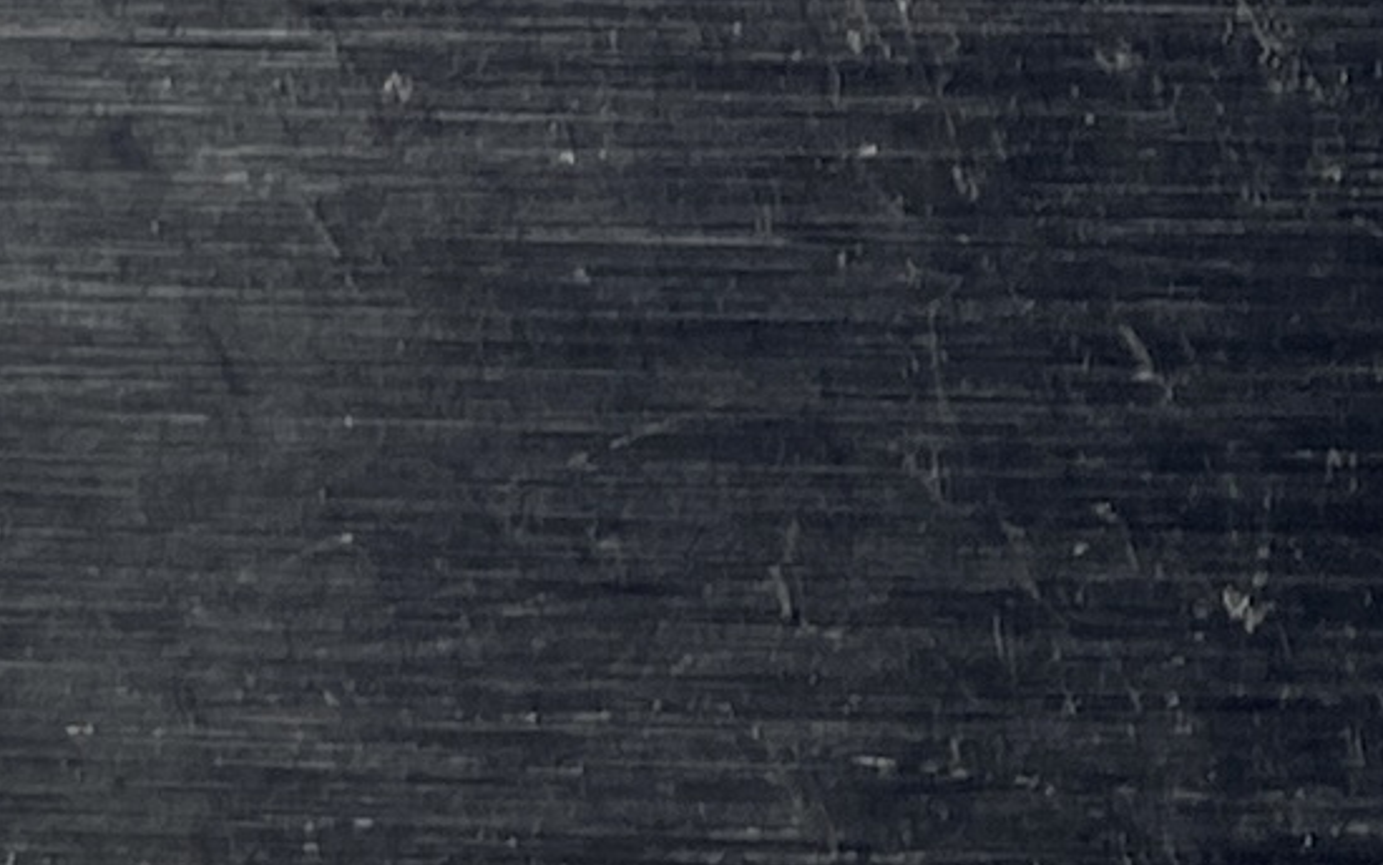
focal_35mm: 202
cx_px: 1428
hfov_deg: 10.3
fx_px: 7615
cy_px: -790
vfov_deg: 6.3
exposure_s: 1/144
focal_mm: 4.25
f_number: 1.8
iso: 32
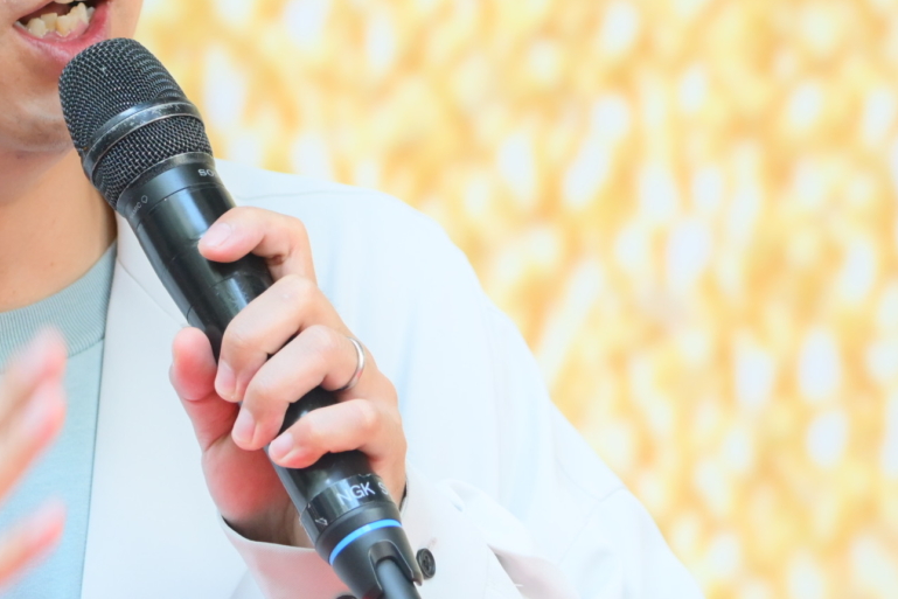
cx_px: 14
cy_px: 59
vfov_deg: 2.4
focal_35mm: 562
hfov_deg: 3.7
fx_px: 14020
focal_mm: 180
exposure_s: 1/200
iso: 1600
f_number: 5.6
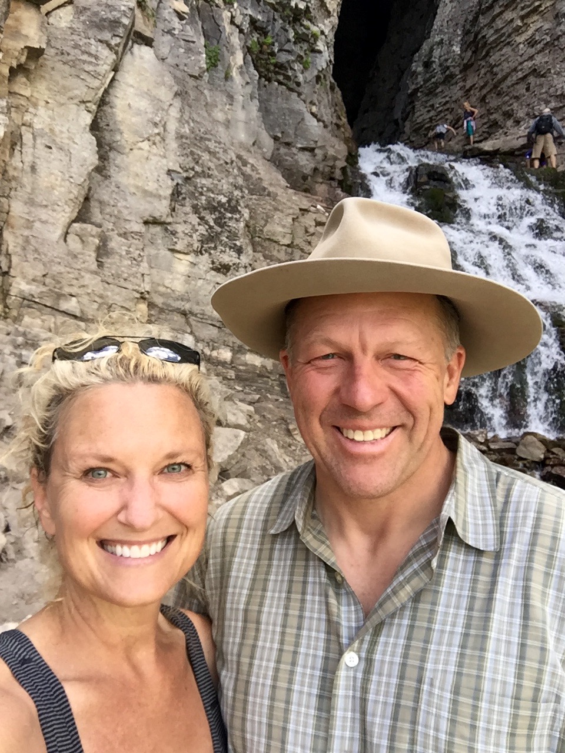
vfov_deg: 58.4
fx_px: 675
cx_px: 282
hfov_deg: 45.4
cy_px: 376
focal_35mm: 31
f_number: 2.2
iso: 32
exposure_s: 1/249
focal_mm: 2.65
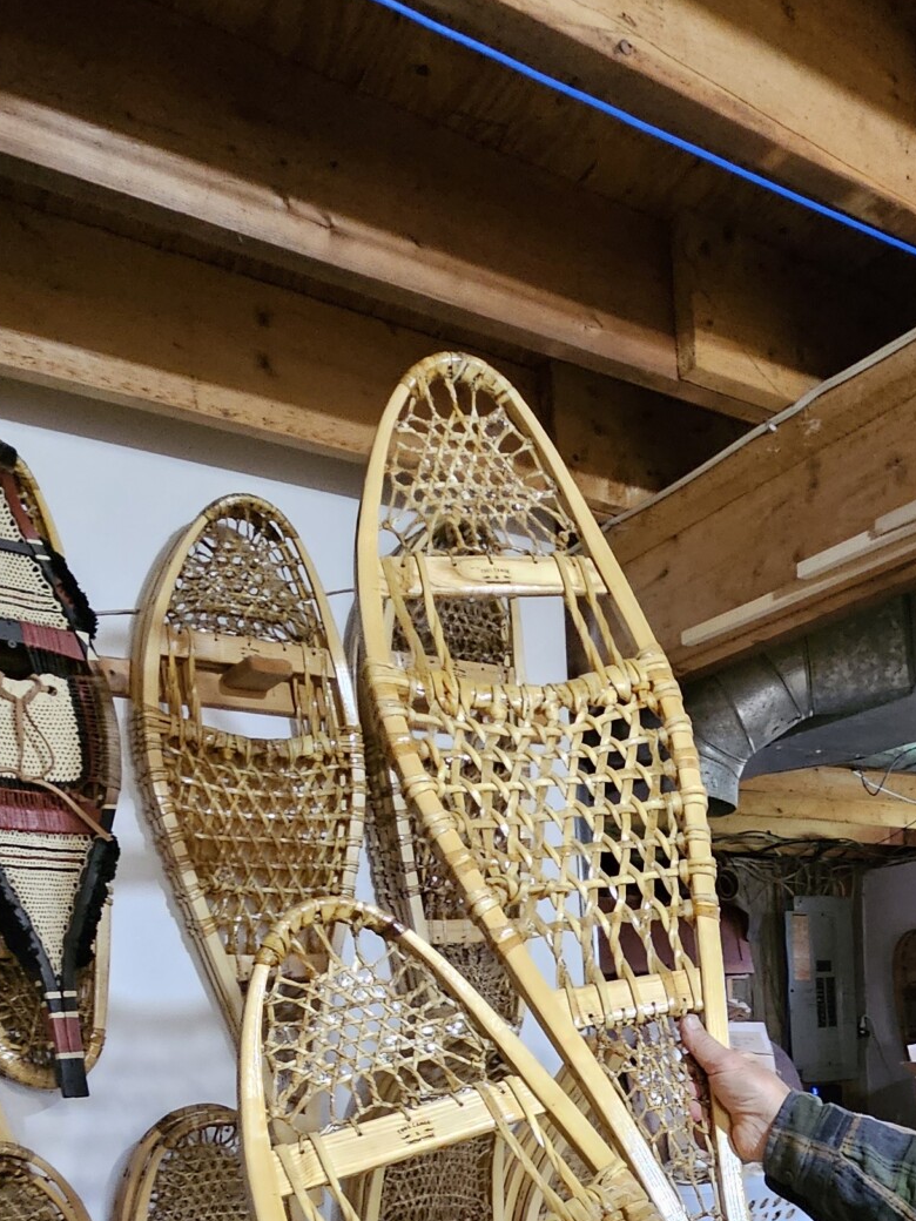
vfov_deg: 47.1
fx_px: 1129
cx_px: 696
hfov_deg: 42.7
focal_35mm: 32
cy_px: 1228
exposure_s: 1/24
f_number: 2.2
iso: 800
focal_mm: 2.2
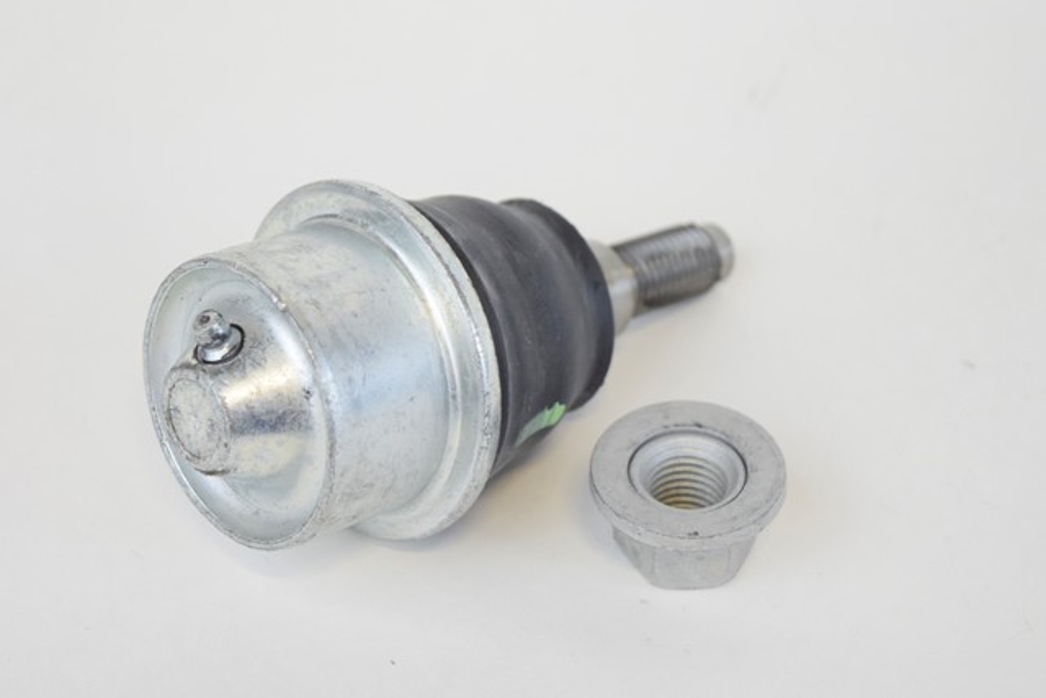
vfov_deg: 16.6
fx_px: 2397
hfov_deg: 24.6
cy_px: 349
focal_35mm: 82
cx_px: 523
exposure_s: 1/60
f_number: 5.6
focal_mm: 55
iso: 1600
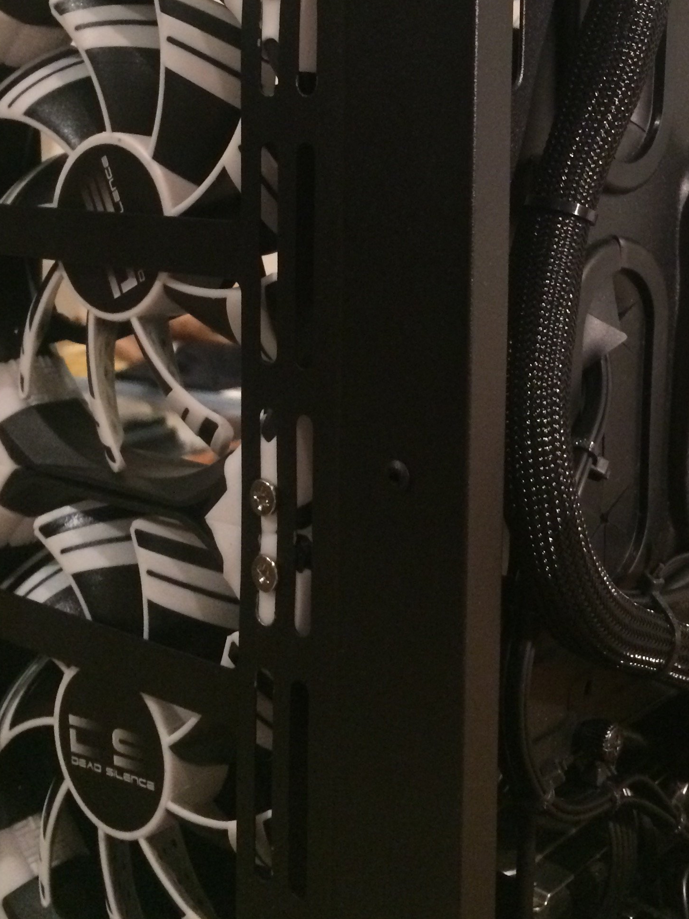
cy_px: 245
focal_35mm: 49
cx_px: 502
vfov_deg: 38.1
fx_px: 1300
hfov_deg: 29.3
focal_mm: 4.15
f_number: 2.2
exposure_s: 1/17
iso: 320
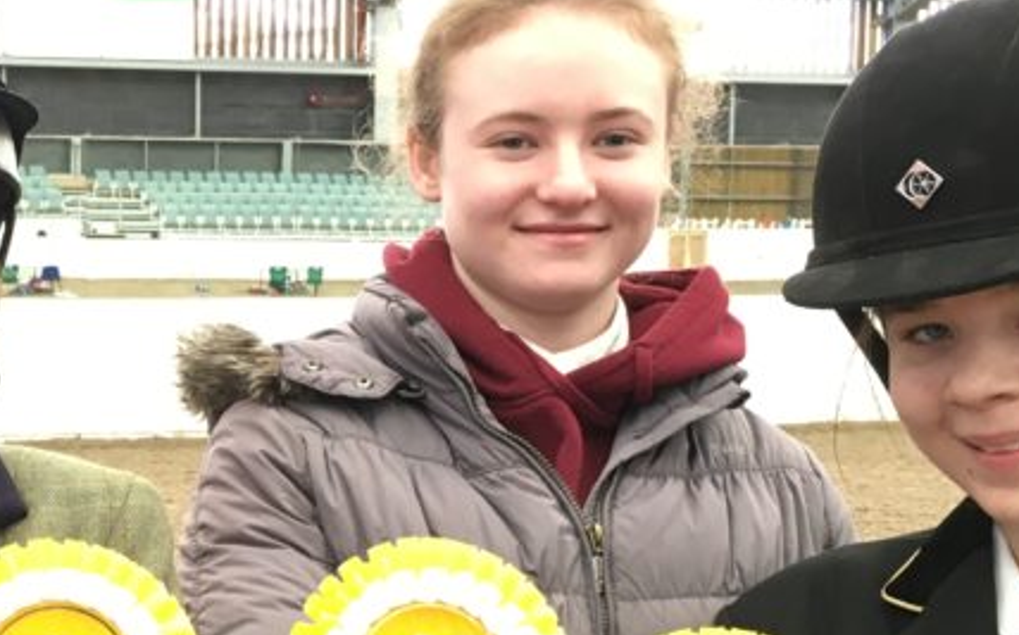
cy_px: 493
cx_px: 69
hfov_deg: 26.7
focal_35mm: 74
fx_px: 2054
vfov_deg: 17.5
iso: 100
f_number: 2.2
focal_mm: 4.15
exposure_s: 1/33
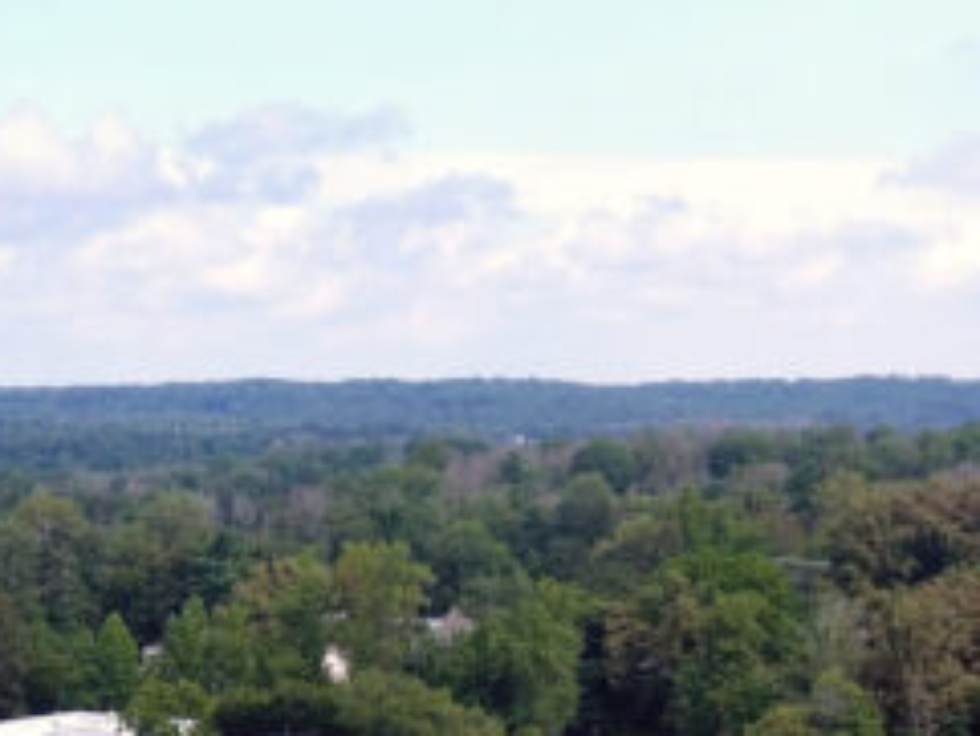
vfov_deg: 14.5
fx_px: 2408
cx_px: 333
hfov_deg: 22.9
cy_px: 1464
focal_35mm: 85
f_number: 2.8
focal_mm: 3.61
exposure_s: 1/351
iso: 100
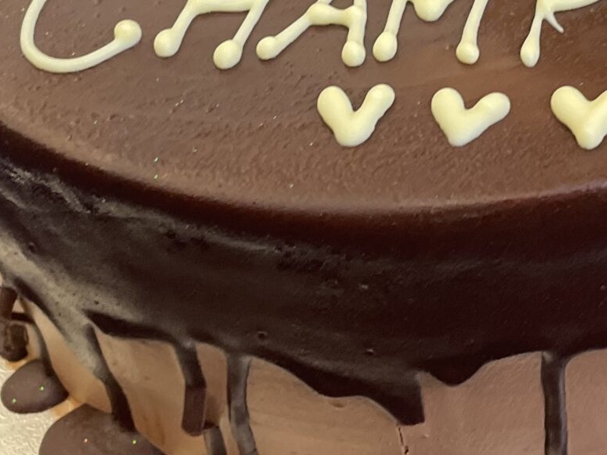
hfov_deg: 22.5
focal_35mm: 86
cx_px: 470
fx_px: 1508
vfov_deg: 17.0
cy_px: 76
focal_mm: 4.2
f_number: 1.6
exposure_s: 1/50
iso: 200
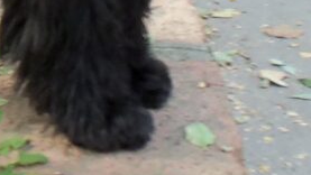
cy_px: -316
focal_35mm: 175
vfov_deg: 6.4
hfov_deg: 12.1
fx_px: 1444
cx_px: -10
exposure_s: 1/30
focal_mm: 5.2
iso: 80
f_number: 3.4
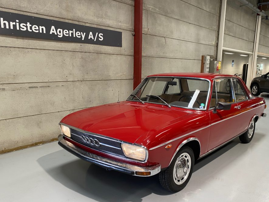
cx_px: 131
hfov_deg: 59.9
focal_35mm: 30
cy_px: 116
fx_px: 233
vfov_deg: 46.7
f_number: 1.8
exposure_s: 1/50
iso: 100
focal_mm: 4.25
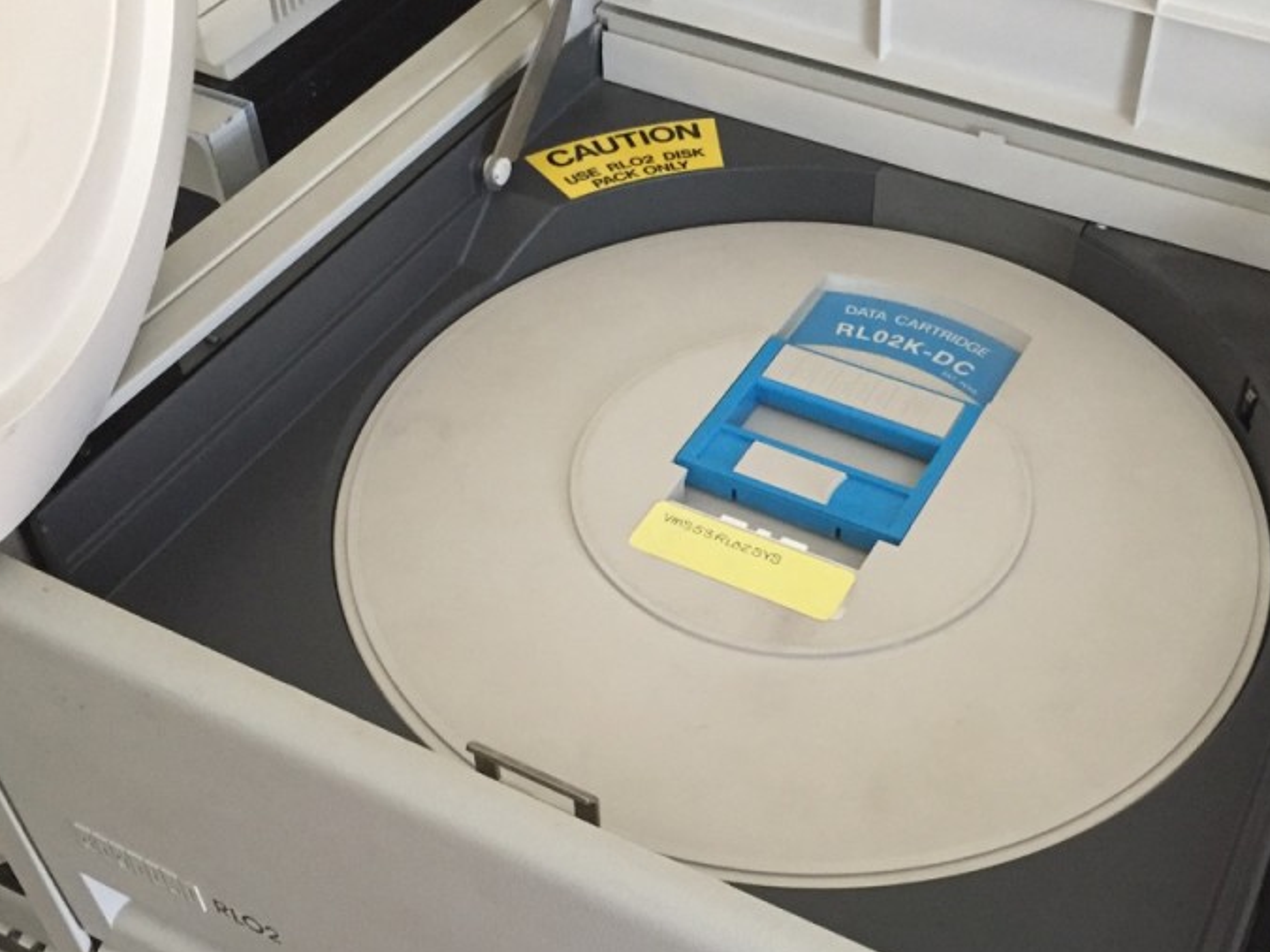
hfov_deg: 42.9
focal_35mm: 44
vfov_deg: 32.8
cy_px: 540
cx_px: 722
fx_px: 1614
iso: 250
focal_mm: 4.15
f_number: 2.2
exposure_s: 1/30
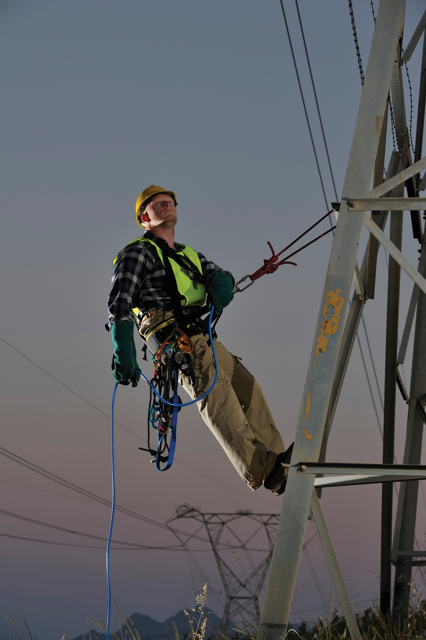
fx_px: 2062
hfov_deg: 11.8
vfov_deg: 17.7
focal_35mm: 116
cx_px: 213
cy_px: 320
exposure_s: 1/40
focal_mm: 116
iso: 200
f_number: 9
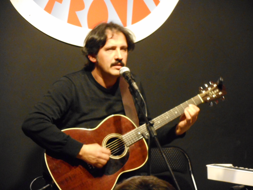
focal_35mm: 134
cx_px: 126
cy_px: 95
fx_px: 979
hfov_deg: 14.7
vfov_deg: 11.1
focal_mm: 23.9
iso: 800
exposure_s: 1/2
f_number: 6.1
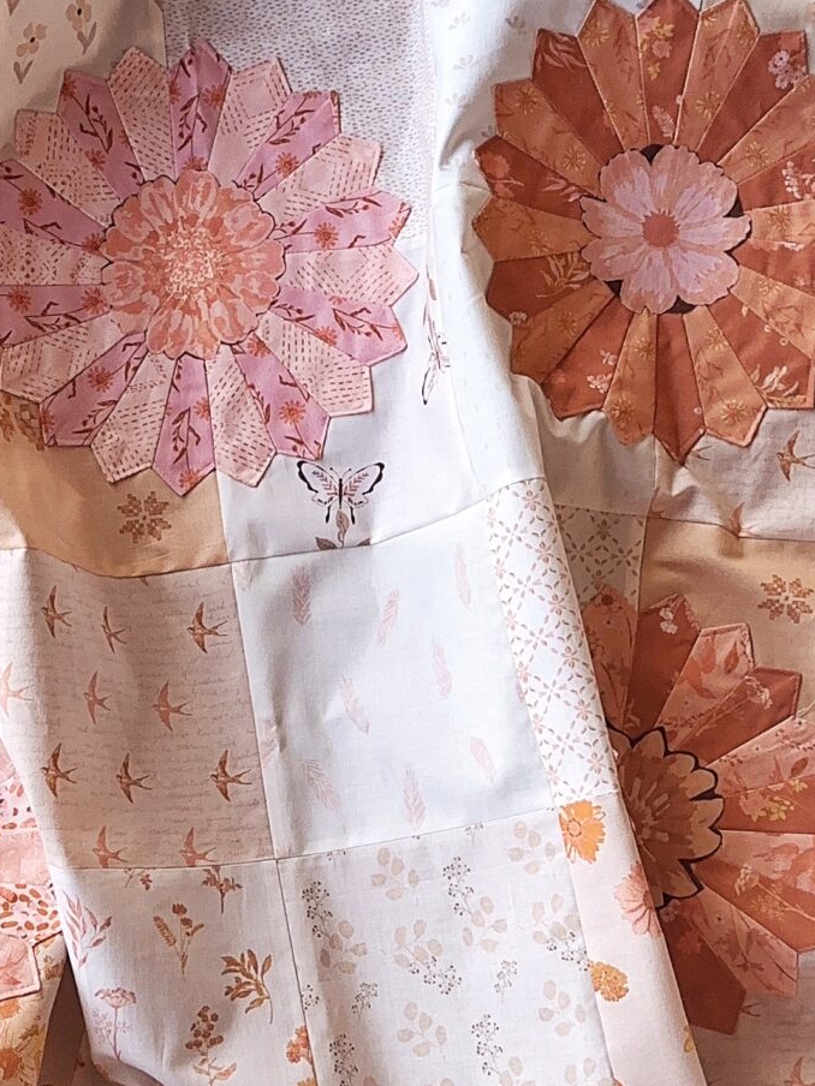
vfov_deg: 28.5
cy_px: 673
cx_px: 314
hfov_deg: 21.6
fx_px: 2135
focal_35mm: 68
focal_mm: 6.86
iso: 80
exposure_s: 1/1186
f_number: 1.78
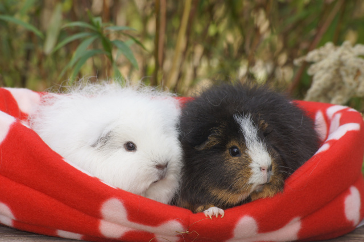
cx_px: 182
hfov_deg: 11.4
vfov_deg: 7.6
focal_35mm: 180
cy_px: 121
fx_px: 1819
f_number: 8
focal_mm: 120
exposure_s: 1/125
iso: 200
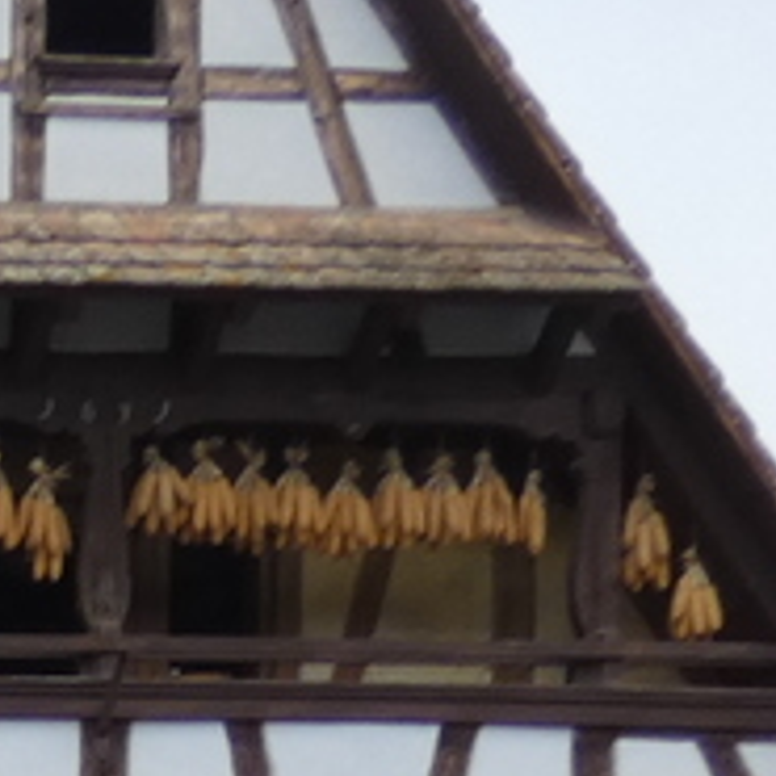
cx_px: -1313
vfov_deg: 6.9
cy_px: 2011
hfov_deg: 6.9
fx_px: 5986
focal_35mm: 236
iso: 80
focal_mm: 6
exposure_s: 1/500
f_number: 3.4
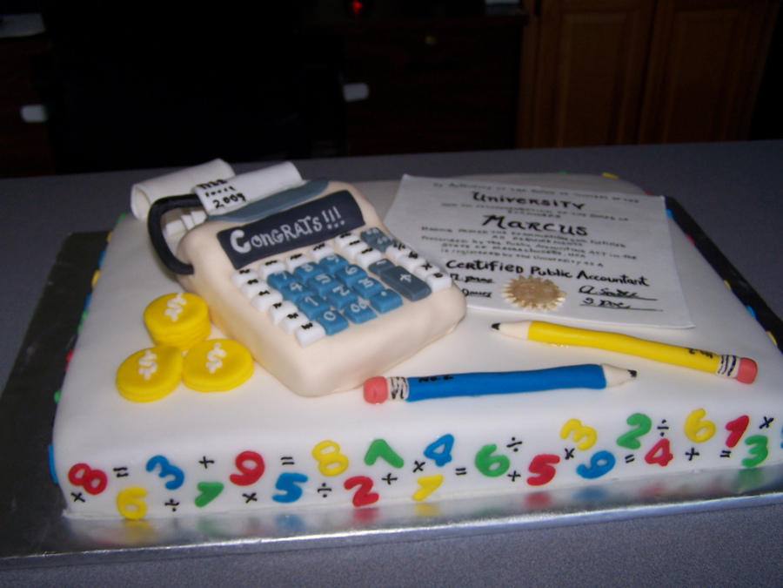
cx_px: 392
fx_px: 860
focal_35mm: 38
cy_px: 294
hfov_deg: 49.0
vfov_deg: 37.7
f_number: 2.8
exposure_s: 1/60
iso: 80
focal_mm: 6.3
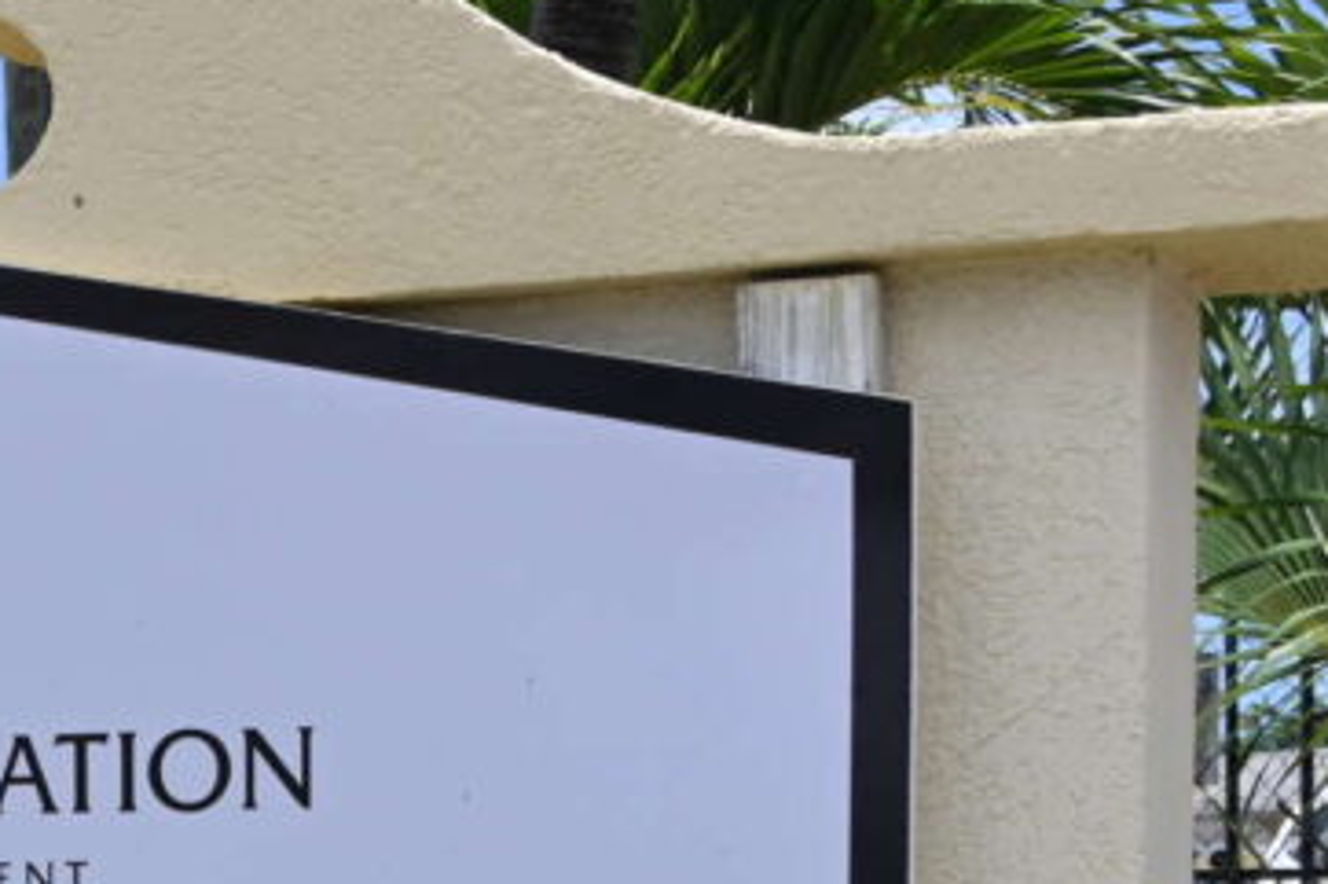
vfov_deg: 10.8
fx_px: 4535
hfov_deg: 15.6
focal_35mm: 123
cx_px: -510
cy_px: 1232
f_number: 6.3
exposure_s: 1/1600
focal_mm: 32
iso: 400
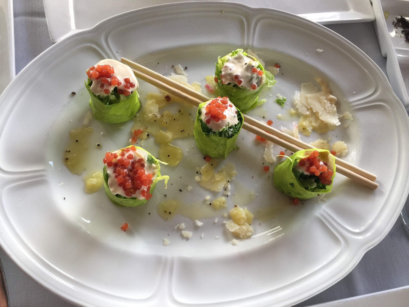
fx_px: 343
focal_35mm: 29
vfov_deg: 48.2
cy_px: 154
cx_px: 204
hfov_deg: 61.7
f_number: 2.2
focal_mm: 4.15
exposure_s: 1/30
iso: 40
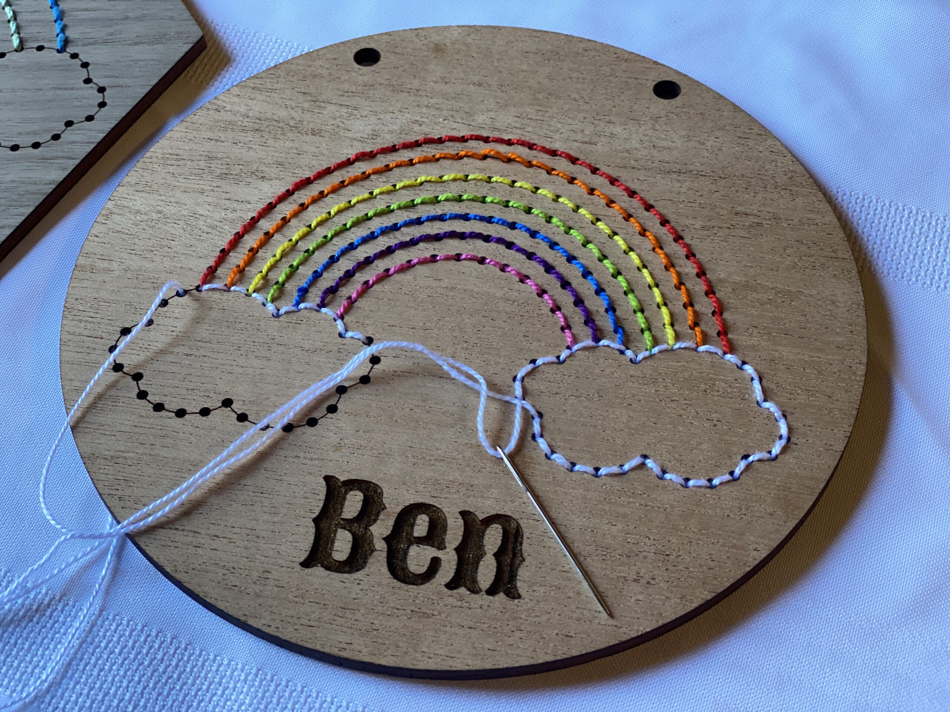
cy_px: 356
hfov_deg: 36.8
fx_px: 1427
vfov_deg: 28.0
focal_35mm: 52
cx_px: 475
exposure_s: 1/40
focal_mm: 6
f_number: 2
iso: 160
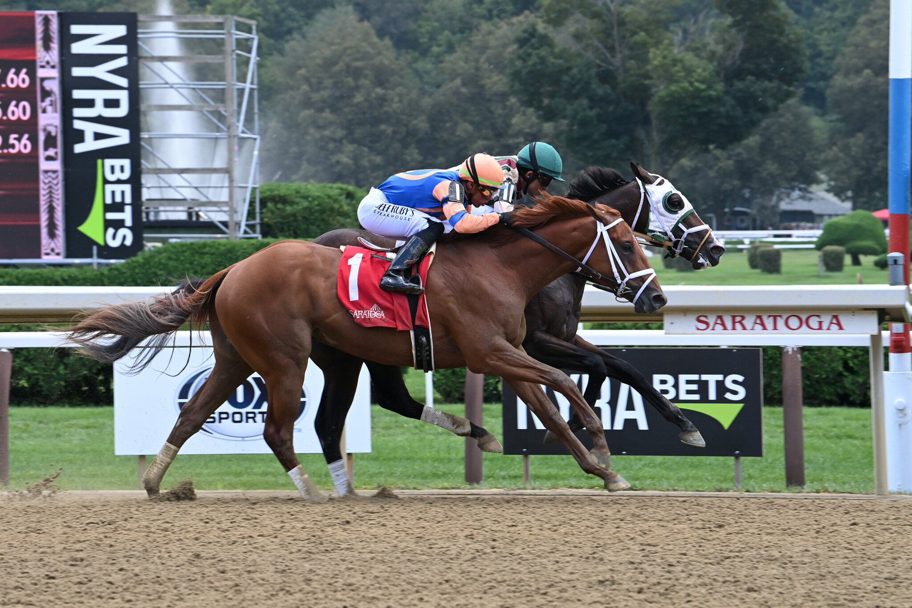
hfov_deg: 10.3
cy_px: 304
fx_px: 5066
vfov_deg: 6.9
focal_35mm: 200
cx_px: 456
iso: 2000
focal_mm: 200
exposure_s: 1/1000
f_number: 10
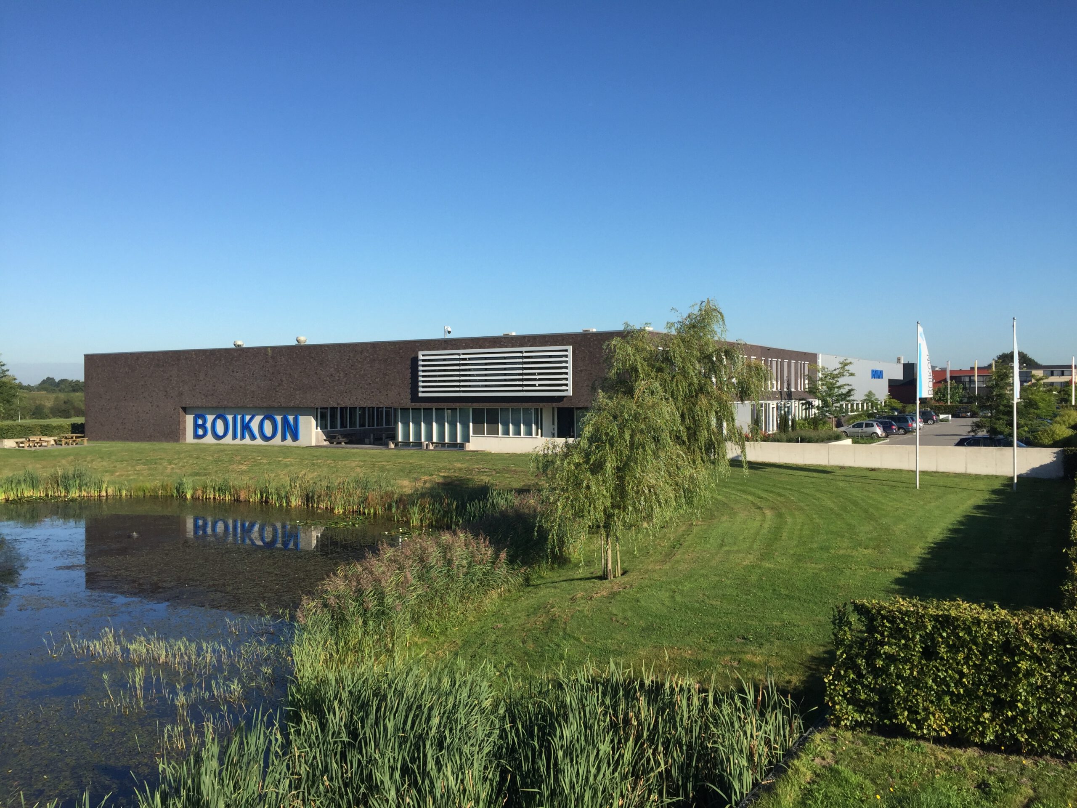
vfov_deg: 48.2
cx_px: 538
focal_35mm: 29
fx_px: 902
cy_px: 404
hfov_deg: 61.7
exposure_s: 1/1647
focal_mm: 4.15
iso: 32
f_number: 2.2
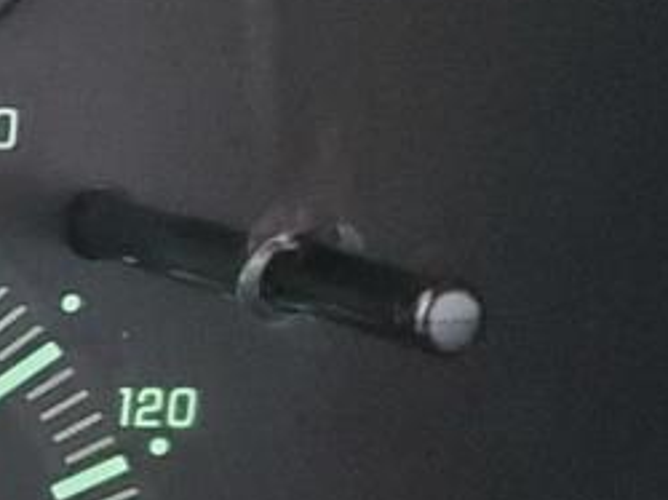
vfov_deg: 9.9
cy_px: 291
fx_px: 2892
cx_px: -1138
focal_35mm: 150
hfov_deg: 10.5
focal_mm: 4.3
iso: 640
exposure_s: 1/33
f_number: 1.5
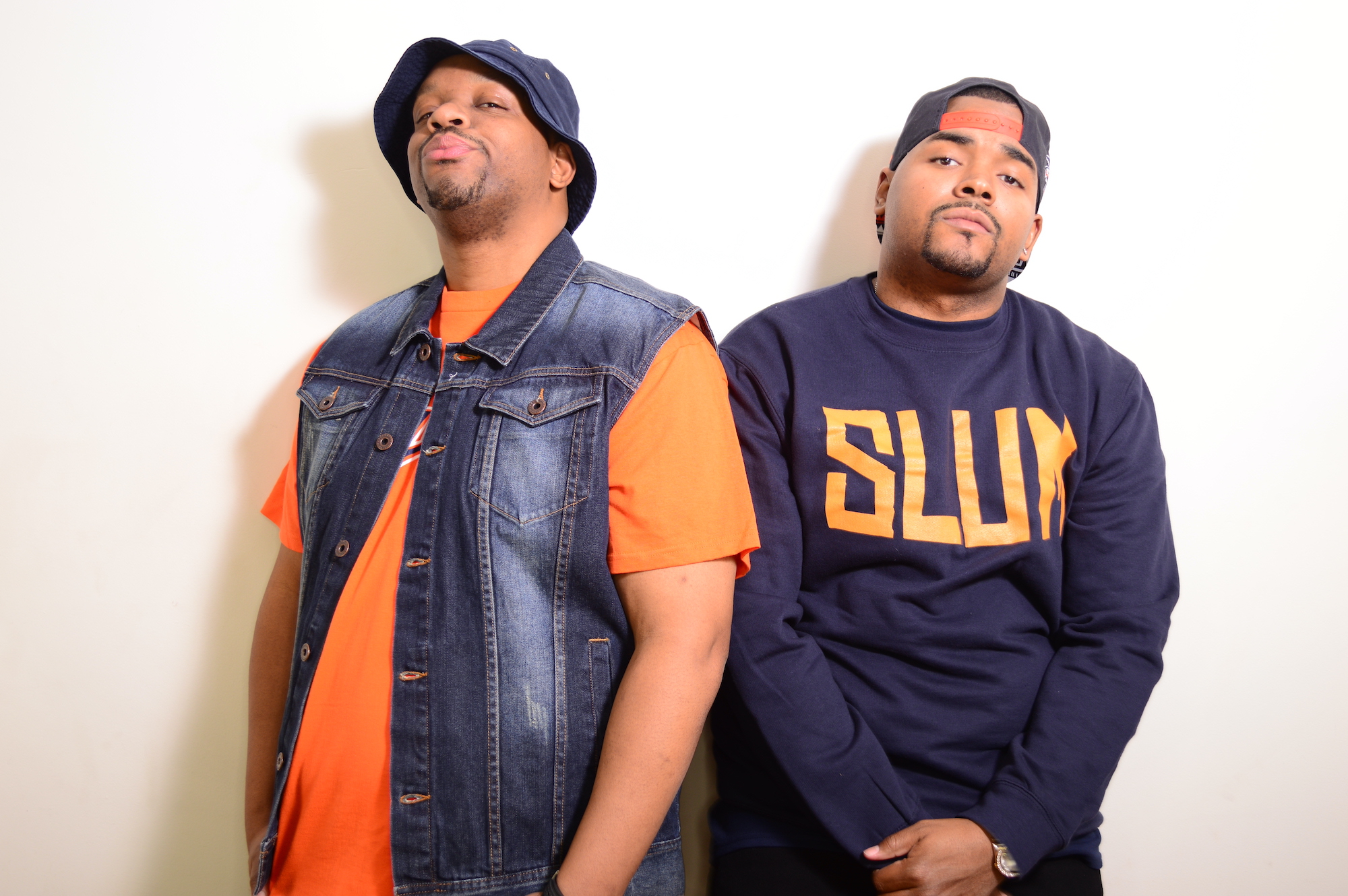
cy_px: 448
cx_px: 674
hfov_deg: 49.6
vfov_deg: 34.2
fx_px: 1459
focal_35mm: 39
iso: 100
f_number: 4.2
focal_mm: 26
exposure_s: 1/25
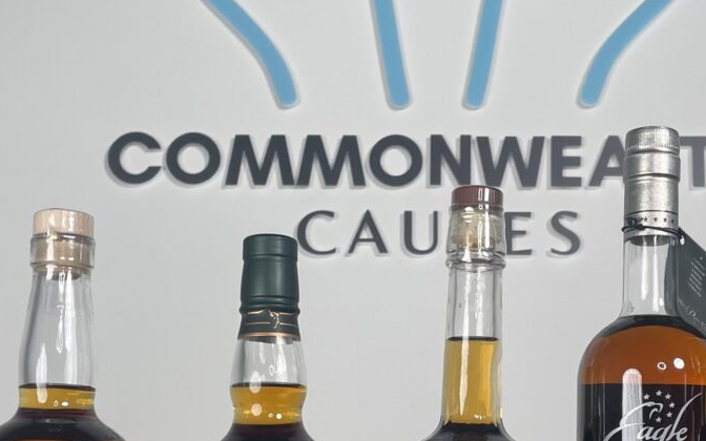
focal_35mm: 63
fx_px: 1212
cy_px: 362
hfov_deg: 32.4
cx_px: 425
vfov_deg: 20.4
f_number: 1.6
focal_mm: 4.2
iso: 80
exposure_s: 1/121
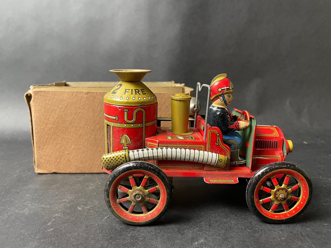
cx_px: 166
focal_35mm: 26
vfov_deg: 53.1
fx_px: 249
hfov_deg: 67.3
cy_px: 124
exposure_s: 1/60
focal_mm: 4.2
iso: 320
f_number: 1.6
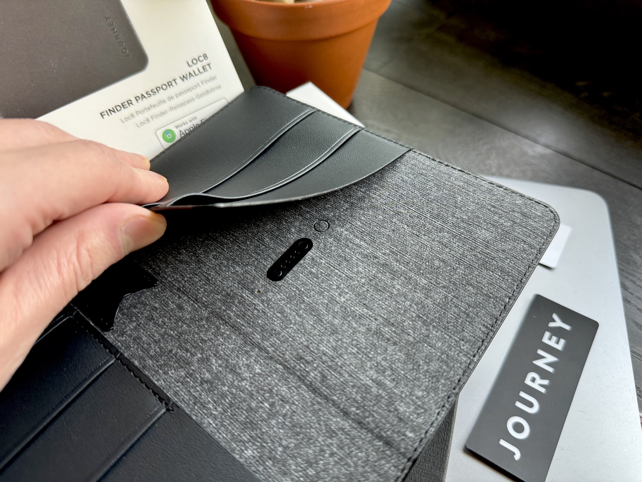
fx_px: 445
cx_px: 321
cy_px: 241
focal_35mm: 24
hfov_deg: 71.6
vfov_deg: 56.8
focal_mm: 6.86
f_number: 1.78
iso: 200
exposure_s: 1/60
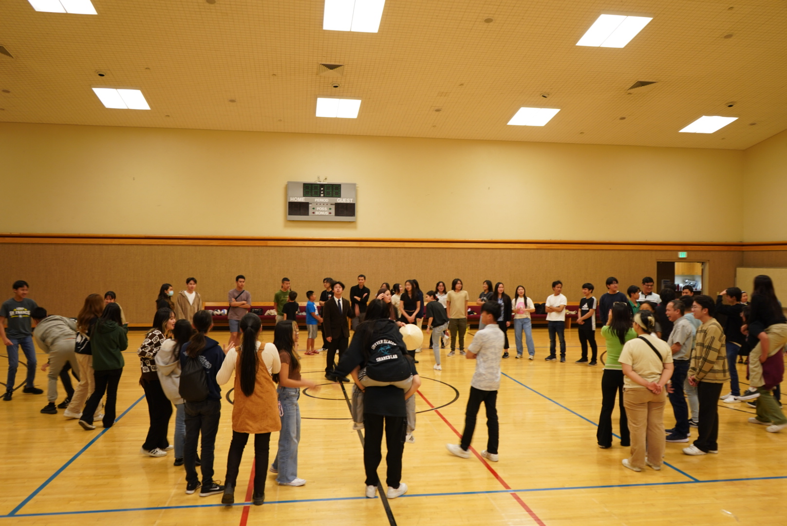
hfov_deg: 65.4
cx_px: 394
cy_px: 263
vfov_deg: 46.5
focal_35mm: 28
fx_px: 613
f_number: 3.5
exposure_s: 1/30
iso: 400
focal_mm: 28
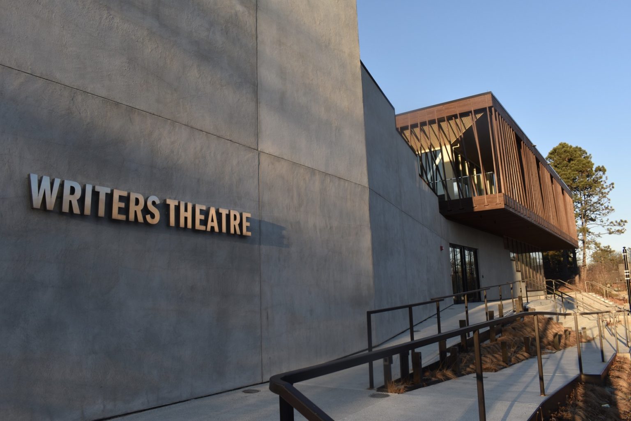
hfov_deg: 67.4
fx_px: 473
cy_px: 210
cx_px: 316
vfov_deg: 47.9
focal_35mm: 27
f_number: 8
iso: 280
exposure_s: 1/250
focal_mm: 18
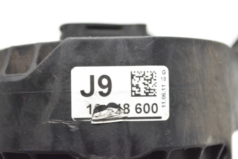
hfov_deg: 24.6
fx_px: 545
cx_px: 119
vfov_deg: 16.5
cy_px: 80
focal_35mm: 82
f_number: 5.6
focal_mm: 55
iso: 2000
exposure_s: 1/125
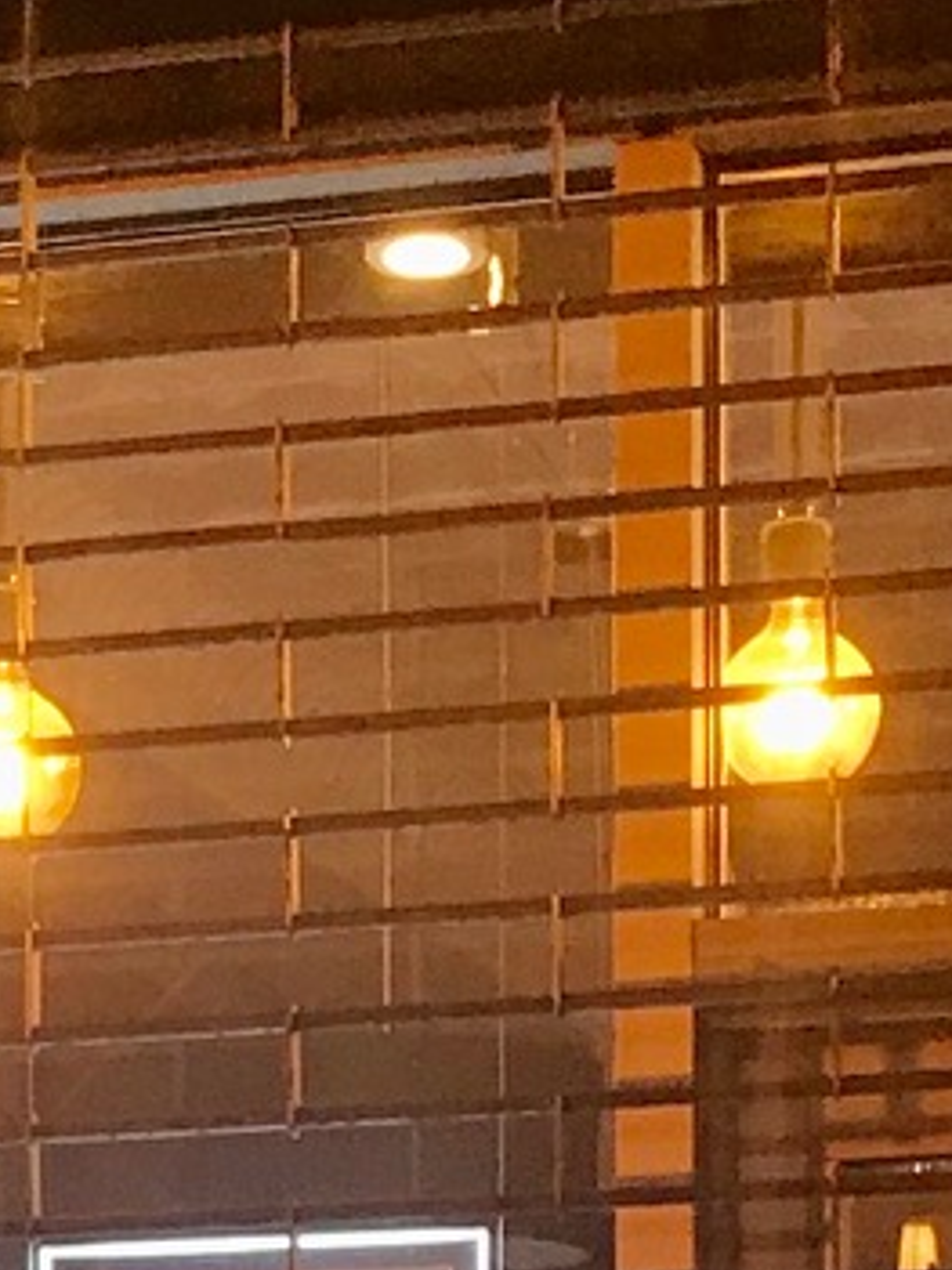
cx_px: 22
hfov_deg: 9.2
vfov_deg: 11.7
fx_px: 5907
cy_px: 1932
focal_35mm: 161
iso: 40
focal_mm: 3.99
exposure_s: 1/24
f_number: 1.8
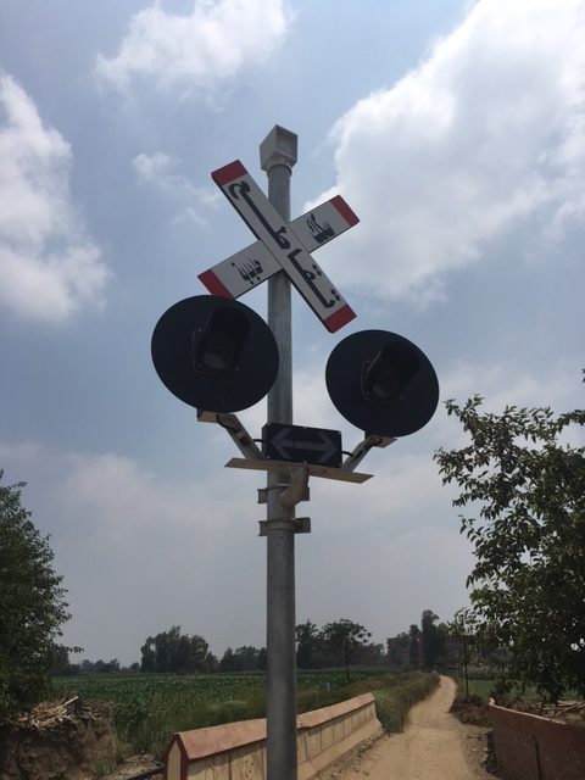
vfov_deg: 61.7
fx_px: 653
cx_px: 292
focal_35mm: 29
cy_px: 390
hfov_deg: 48.2
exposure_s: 1/4808
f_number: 2.2
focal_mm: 4.15
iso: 25
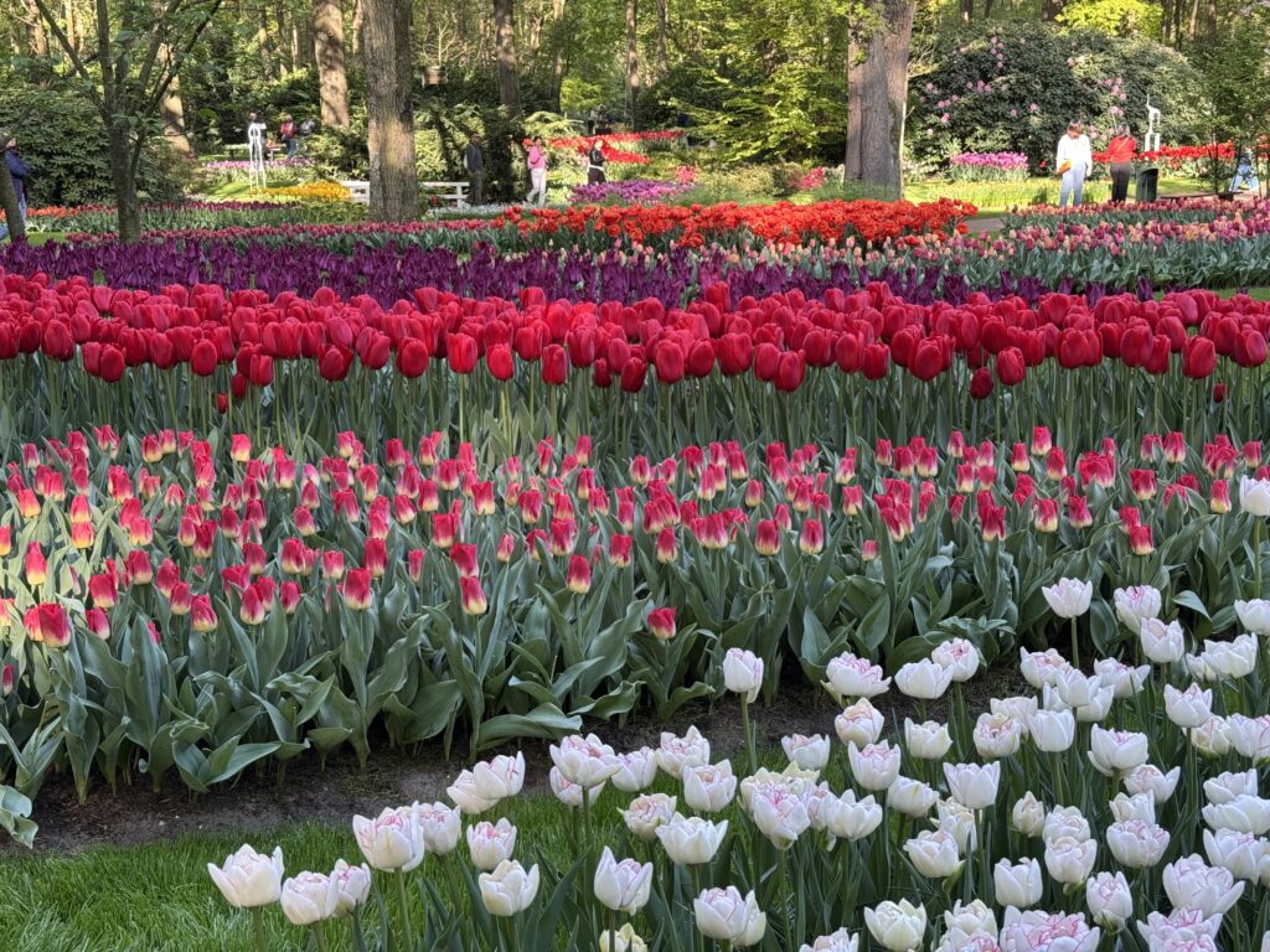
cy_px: 476
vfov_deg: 30.3
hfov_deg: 39.7
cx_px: 635
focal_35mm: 48
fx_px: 1761
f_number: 1.78
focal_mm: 6.76
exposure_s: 1/121
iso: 64
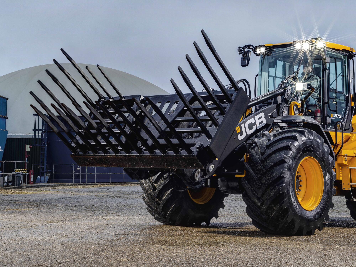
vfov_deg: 44.2
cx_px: 178
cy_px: 134
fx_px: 329
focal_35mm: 32
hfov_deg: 56.8
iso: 100
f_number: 11
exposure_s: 1/4
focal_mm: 50
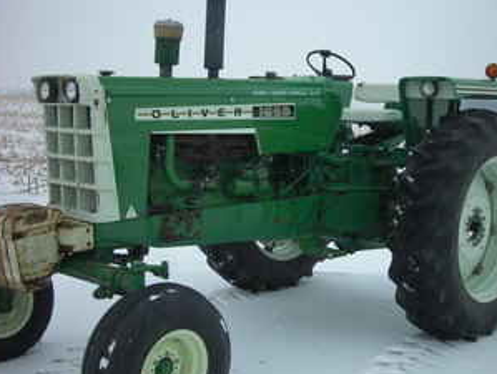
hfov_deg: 35.5
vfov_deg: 27.1
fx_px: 776
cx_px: 266
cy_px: 185
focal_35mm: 54
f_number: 6.9
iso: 69
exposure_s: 1/130
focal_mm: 7.8
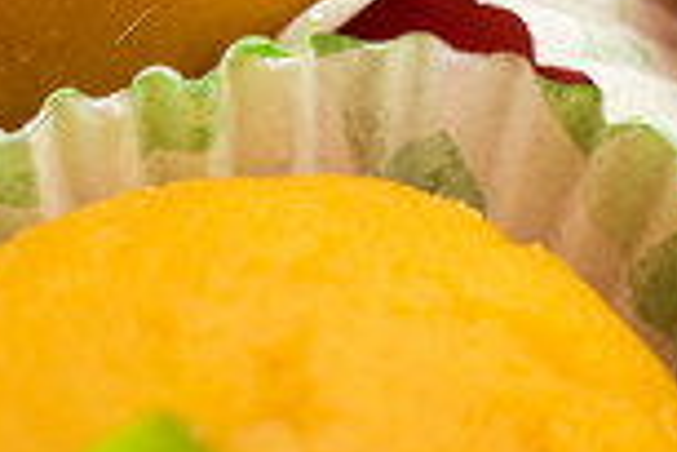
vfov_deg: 5.9
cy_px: -120
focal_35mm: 231
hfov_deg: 8.6
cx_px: 1128
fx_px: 4344
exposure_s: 1/125
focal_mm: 60
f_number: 6.3
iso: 100
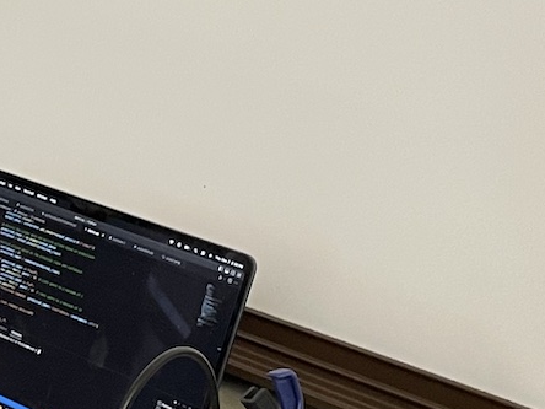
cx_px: -369
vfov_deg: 12.6
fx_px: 1842
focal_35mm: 117
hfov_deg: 15.1
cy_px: 86
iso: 160
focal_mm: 4.2
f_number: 1.6
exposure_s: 1/60
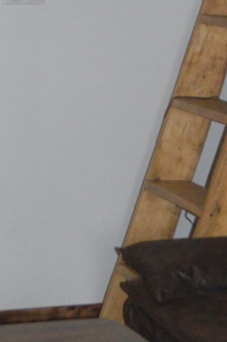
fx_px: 1404
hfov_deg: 9.2
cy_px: 33
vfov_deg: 13.8
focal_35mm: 148
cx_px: 192
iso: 2000
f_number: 4.2
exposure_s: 1/60
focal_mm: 26
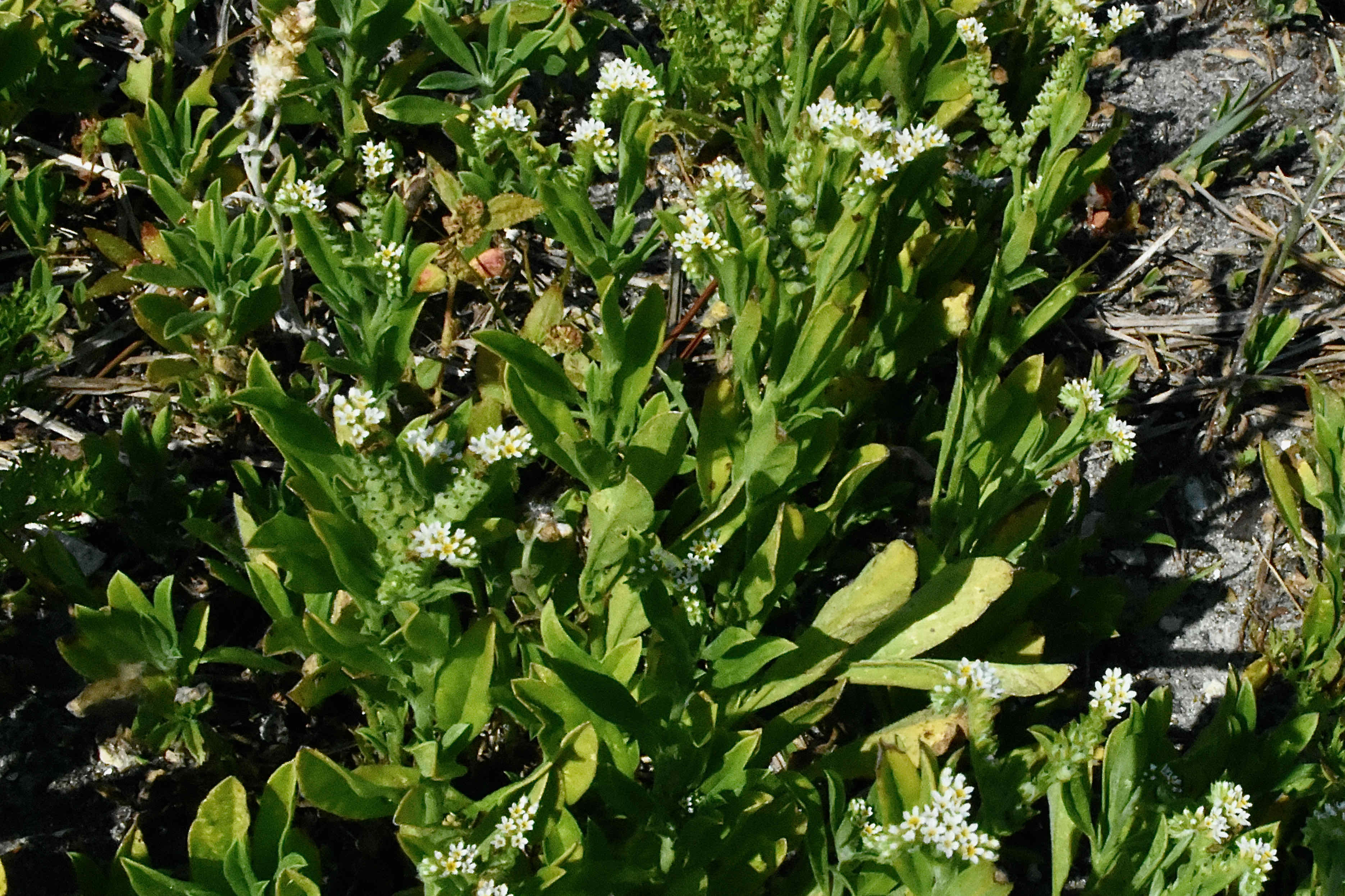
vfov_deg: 34.2
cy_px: 448
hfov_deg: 49.6
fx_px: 1457
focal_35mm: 39
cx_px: 672
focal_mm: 26
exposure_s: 1/1250
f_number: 29
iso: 6400
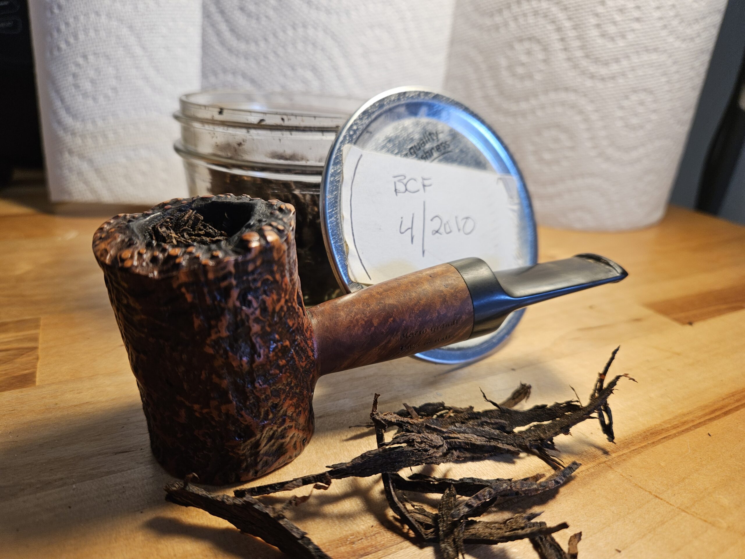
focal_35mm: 23
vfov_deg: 58.9
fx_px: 495
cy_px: 280
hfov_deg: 73.9
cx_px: 372
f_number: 1.8
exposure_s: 1/120
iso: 64
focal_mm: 5.4
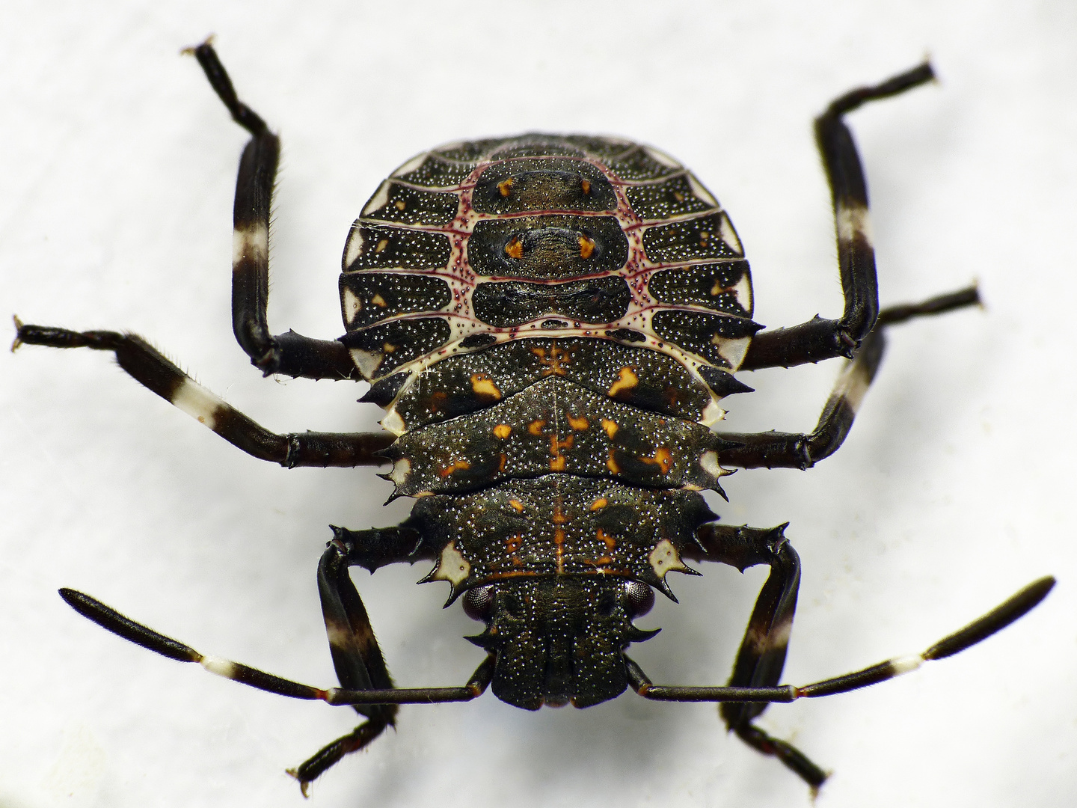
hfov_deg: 3.3
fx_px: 18668
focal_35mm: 600
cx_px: 538
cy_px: 404
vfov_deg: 2.5
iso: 100
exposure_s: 1/40
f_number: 8
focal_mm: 108
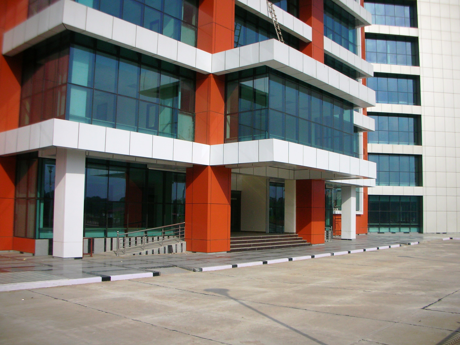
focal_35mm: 35
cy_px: 172
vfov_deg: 40.7
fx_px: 465
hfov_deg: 52.6
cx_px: 230
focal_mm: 5.8
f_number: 8.5
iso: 50
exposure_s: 1/250
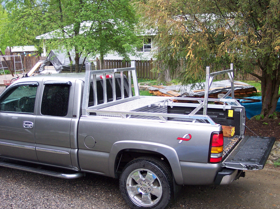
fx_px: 340
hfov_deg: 44.8
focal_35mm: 42
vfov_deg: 34.3
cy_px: 108
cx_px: 153
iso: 120
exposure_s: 1/180
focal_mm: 8
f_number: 2.8
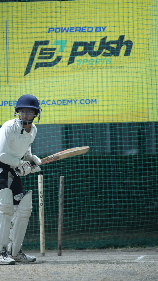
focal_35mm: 315
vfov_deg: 6.9
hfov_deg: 3.9
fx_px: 2346
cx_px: 42
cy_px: 140
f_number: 2.8
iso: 1600
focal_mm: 200
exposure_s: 1/250
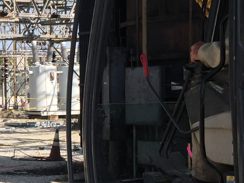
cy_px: 127
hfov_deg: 17.0
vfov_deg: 13.9
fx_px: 747
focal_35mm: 106
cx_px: -110
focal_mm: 4.15
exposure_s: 1/746
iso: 32
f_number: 2.2
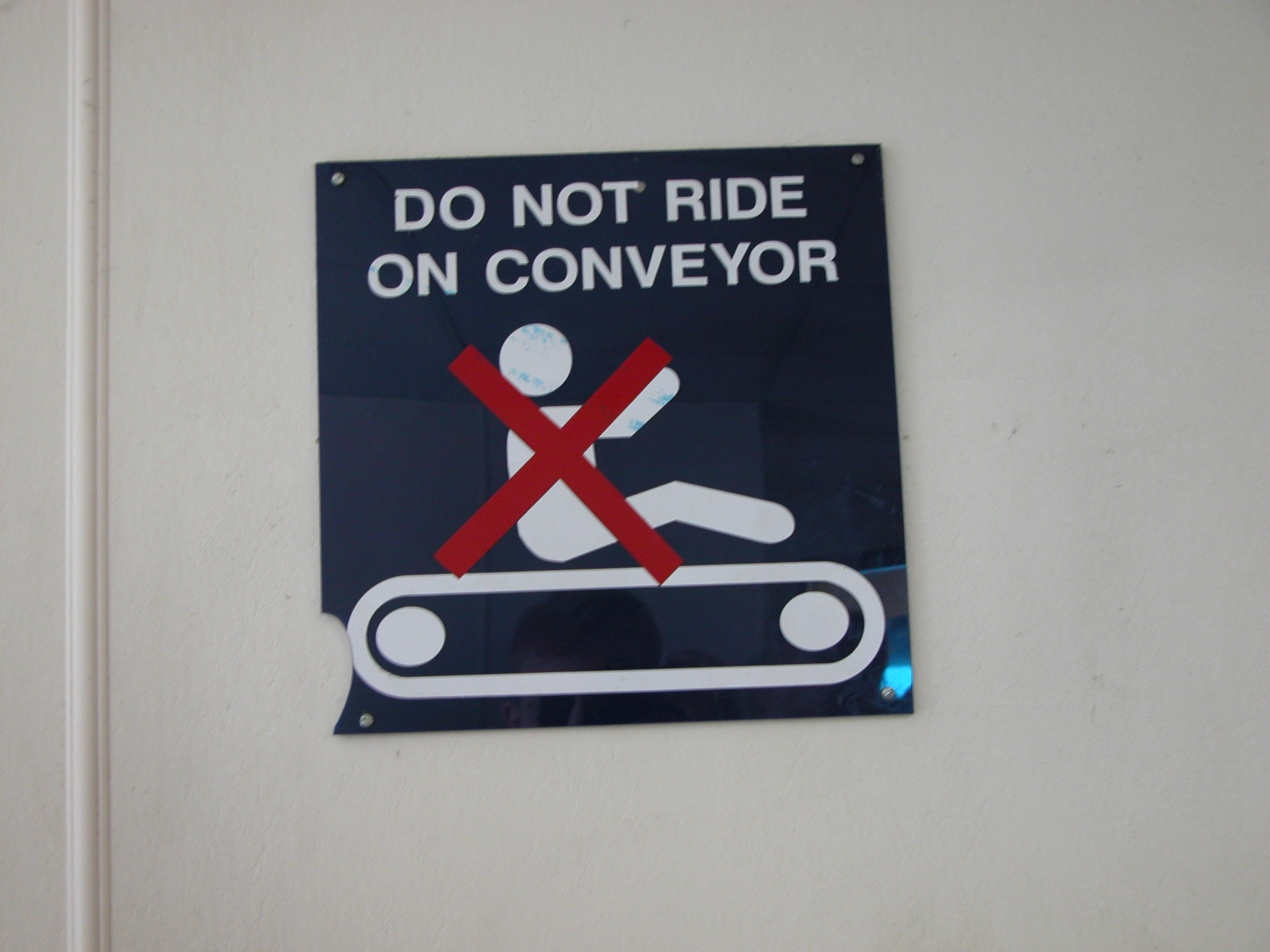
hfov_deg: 38.9
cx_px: 635
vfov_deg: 29.7
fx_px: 1798
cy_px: 476
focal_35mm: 49
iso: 100
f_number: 3
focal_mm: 12.7
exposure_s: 1/6.2
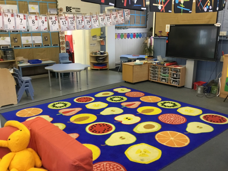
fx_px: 217
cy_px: 91
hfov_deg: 55.4
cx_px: 115
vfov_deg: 42.9
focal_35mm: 33
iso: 200
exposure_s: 1/33
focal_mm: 3.3
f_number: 2.4
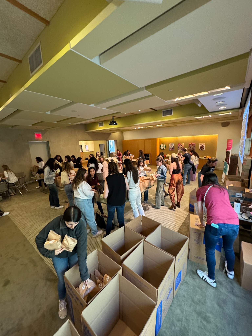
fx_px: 136
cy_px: 168
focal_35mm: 14
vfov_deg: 102.1
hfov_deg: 85.7
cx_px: 126
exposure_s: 1/60
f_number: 2.2
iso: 500
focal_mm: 2.22
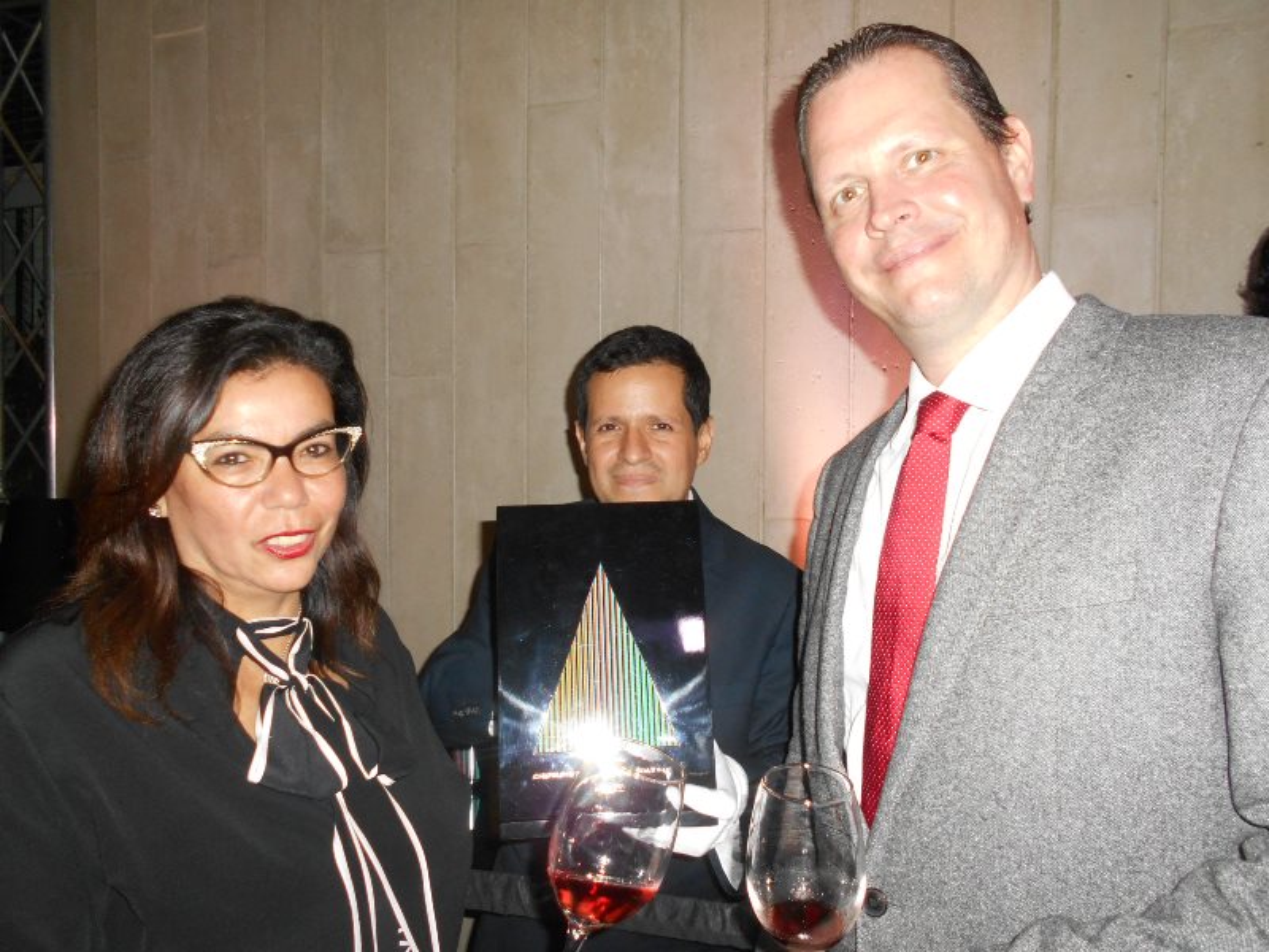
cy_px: 476
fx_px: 953
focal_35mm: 26
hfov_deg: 67.3
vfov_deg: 53.1
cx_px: 634
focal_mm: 4.6
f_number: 3.2
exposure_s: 1/25
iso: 250
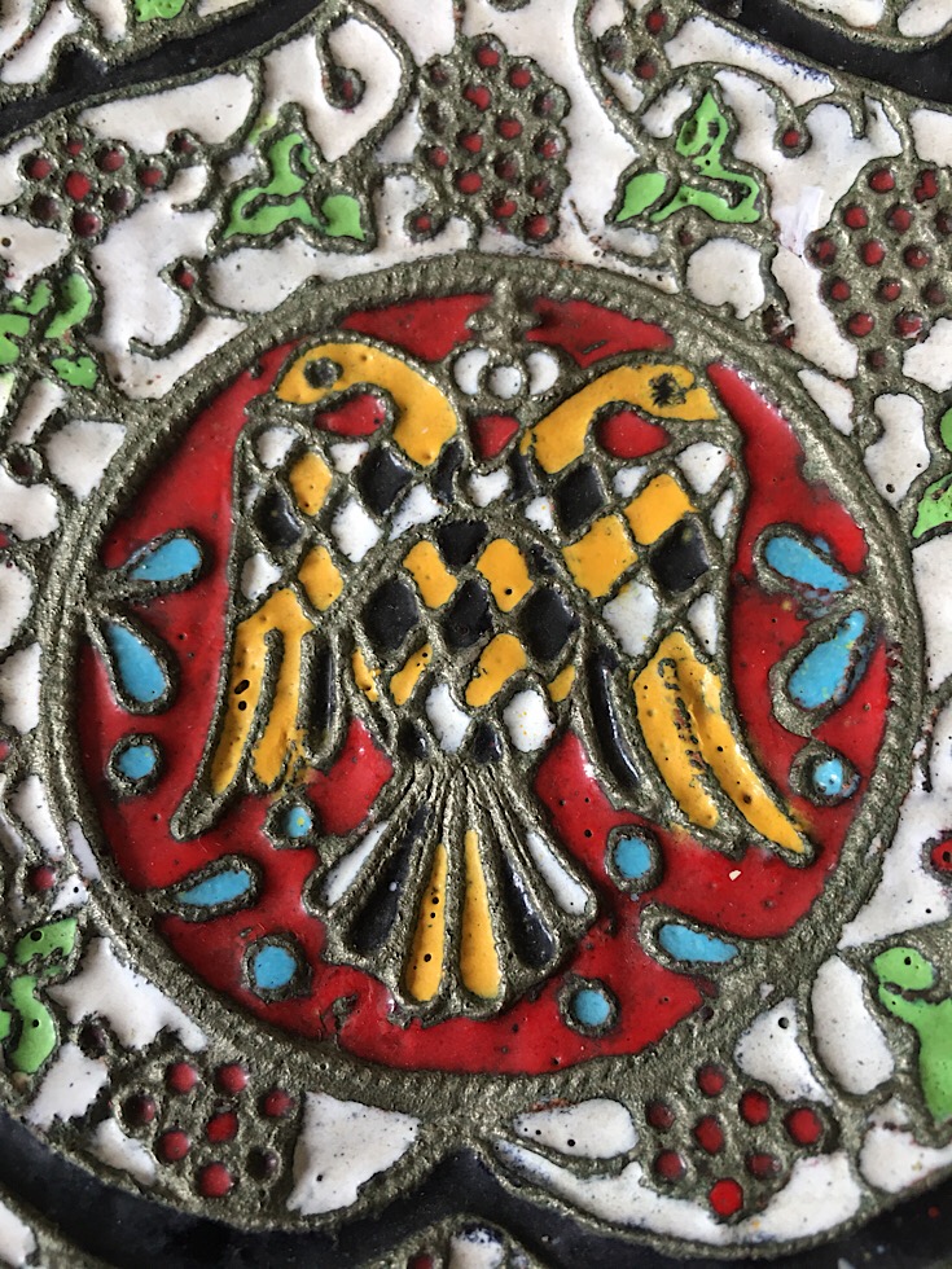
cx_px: 476
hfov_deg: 48.2
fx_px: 1063
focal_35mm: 29
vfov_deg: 61.7
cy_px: 634
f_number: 2.2
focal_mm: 4.15
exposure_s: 1/15
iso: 25
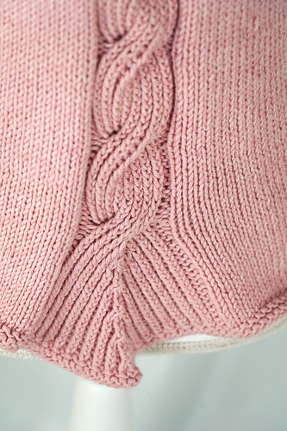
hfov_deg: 13.0
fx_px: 1256
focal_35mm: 105
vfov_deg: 19.5
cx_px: 144
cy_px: 216
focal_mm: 105
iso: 160
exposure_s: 1/125
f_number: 5
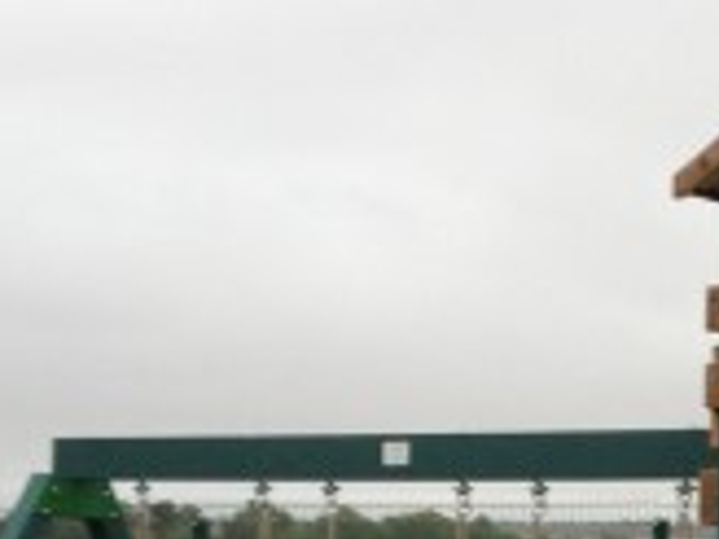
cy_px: 736
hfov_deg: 13.9
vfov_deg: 10.5
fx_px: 2846
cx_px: 903
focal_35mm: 137
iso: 50
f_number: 2.4
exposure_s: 1/152
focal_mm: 4.28
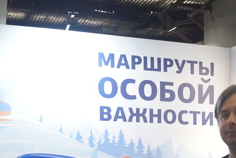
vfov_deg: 17.1
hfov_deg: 27.0
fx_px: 492
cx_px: 135
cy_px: 208
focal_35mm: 75
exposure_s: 1/160
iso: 2500
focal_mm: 18
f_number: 4
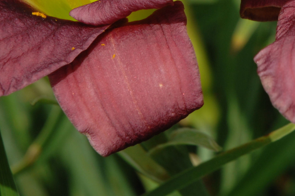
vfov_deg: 3.9
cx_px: 273
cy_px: -105
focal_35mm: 354
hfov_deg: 5.8
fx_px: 2897
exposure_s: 1/160
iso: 125
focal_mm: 70
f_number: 11
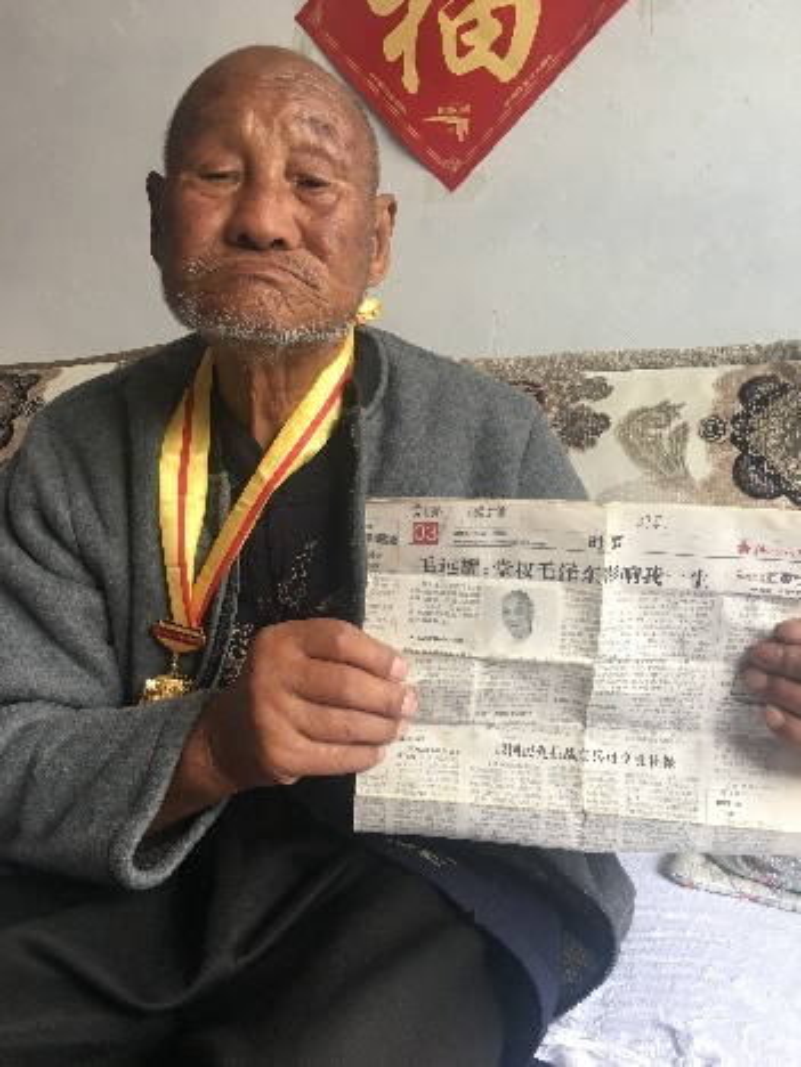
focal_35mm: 29
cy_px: 534
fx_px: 895
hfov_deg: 48.2
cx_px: 400
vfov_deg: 61.7
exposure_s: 1/33
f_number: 2.2
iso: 64
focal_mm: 4.15
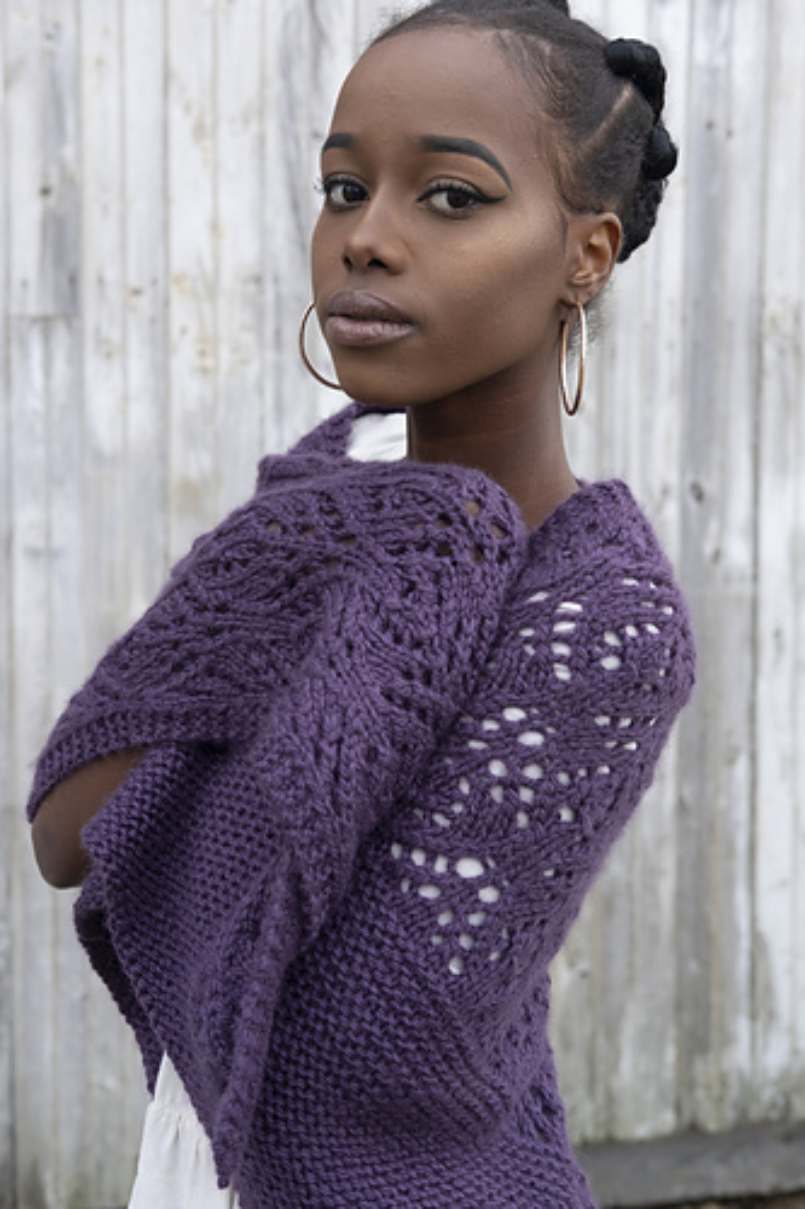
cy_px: 604
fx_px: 1779
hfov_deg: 25.5
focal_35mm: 53
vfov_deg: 37.5
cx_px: 402
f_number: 5.6
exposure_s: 1/150
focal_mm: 35
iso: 200
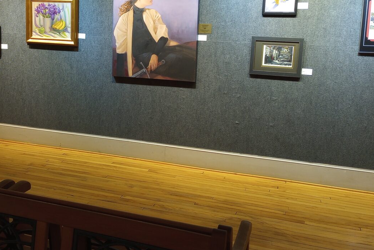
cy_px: 87
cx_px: 131
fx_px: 447
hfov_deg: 44.9
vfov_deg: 31.0
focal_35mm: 43
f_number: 1.8
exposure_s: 1/30
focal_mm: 4.27
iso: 725
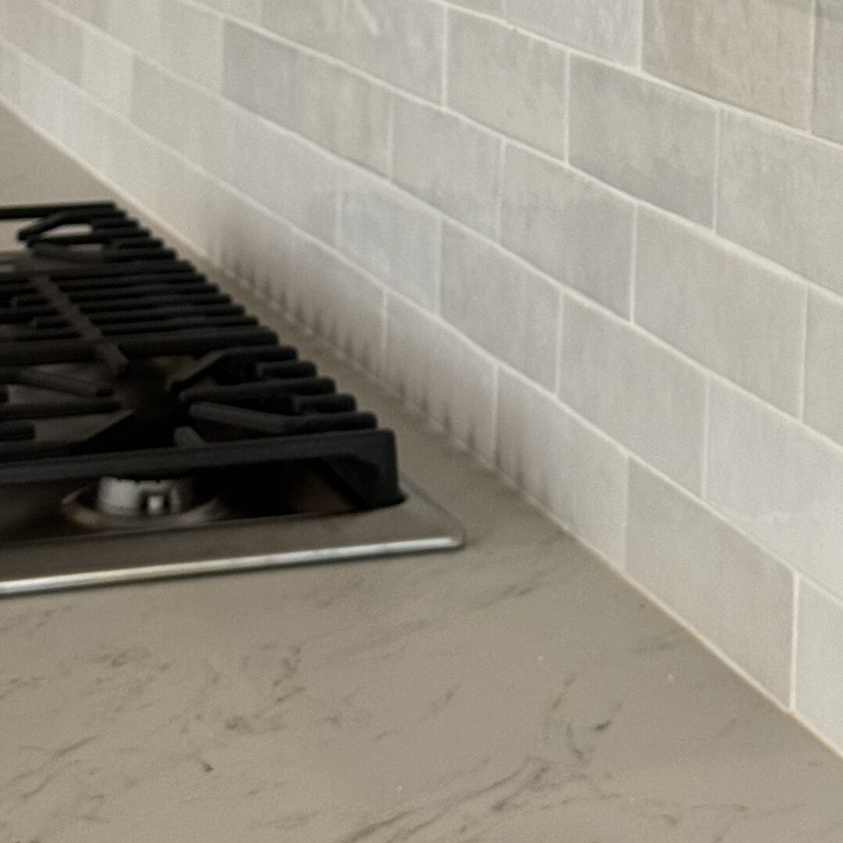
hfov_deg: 17.2
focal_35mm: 101
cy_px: -125
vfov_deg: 16.6
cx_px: 601
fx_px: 2783
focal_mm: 6.86
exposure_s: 1/40
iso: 320
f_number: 1.78
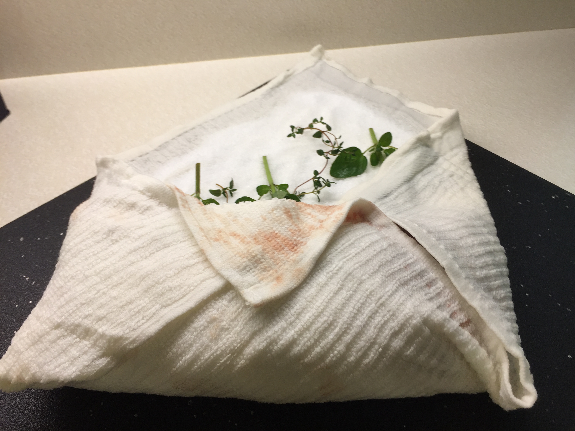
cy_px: 216
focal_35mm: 29
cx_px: 288
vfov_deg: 48.2
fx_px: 482
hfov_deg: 61.7
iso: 32
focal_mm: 4.15
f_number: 2.2
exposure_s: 1/60
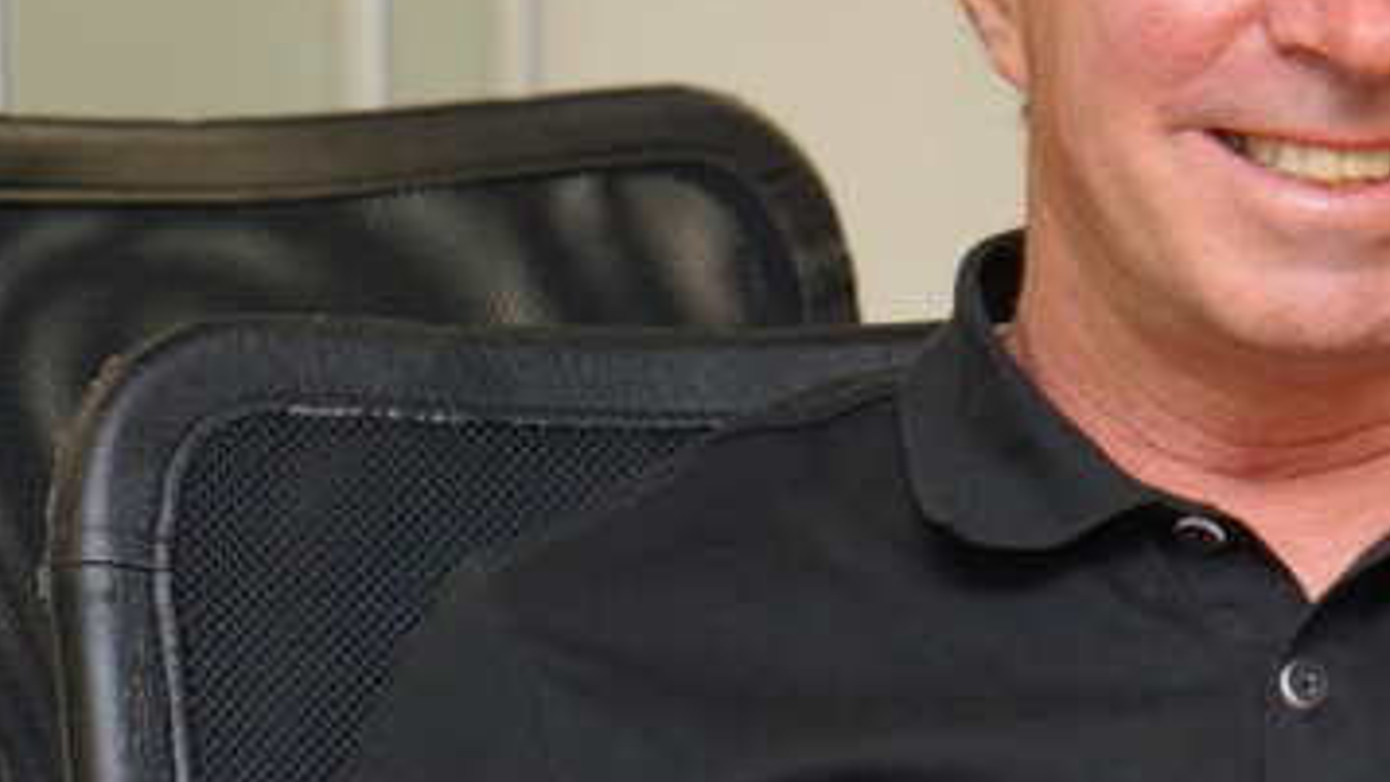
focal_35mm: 225
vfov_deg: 5.4
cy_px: 465
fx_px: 8295
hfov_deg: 9.4
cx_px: 1826
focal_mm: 50
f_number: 4
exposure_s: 1/160
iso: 800
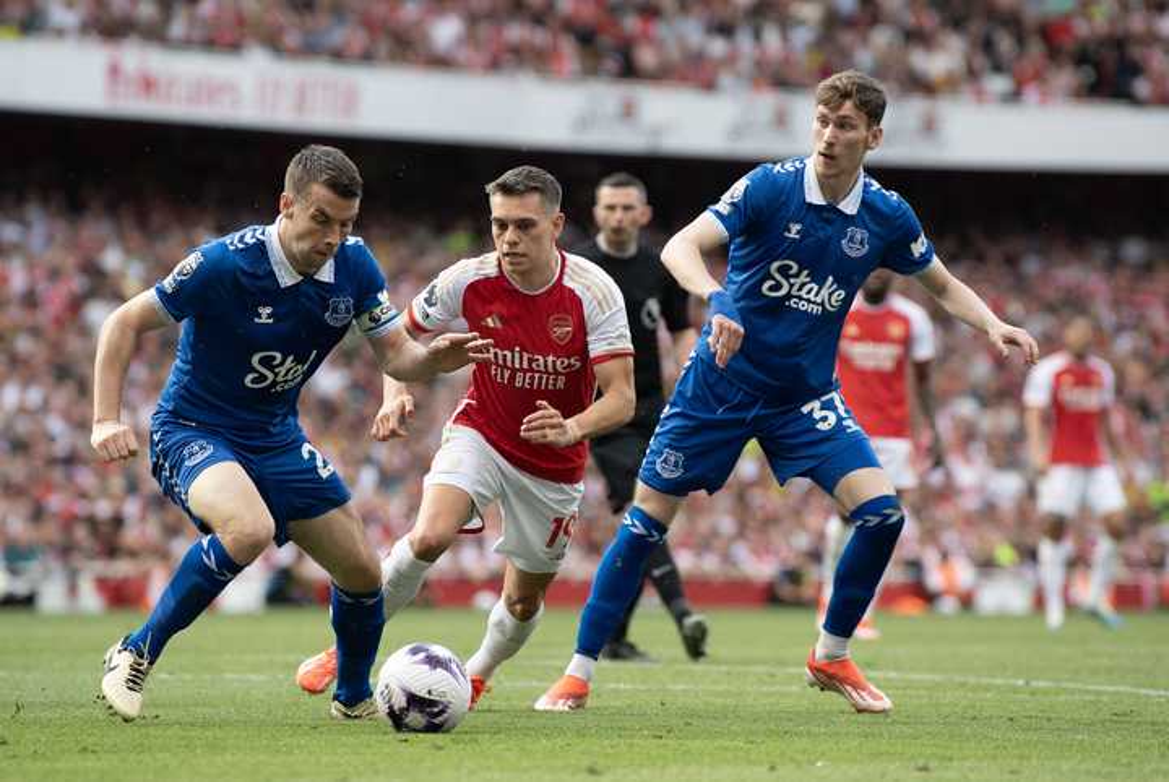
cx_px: 584
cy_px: 391
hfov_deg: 10.3
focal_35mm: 200
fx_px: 6502
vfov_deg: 6.9
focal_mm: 200
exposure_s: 1/1600
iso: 500
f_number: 3.5
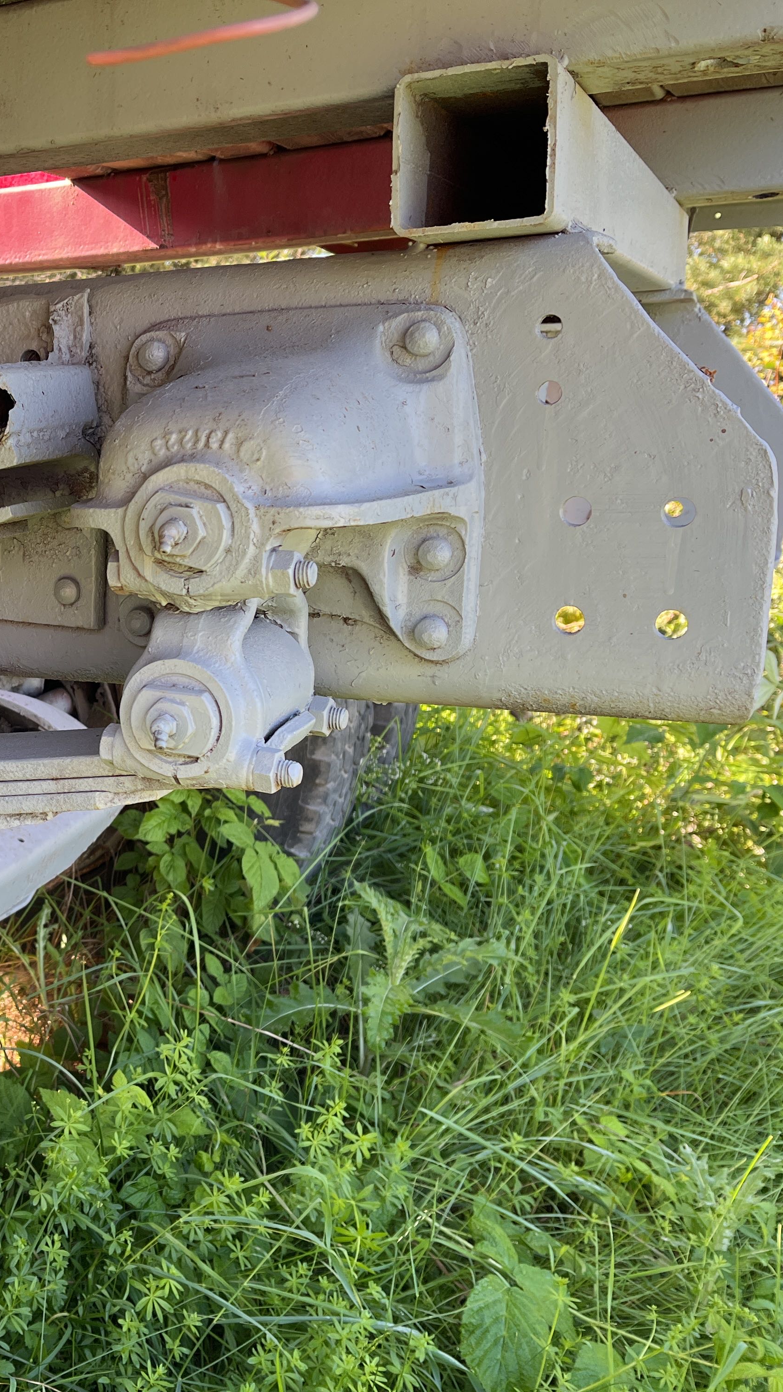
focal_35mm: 38
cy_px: 699
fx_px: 1403
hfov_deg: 28.8
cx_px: -32
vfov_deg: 52.8
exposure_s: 1/171
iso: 50
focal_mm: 5.1
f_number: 1.6
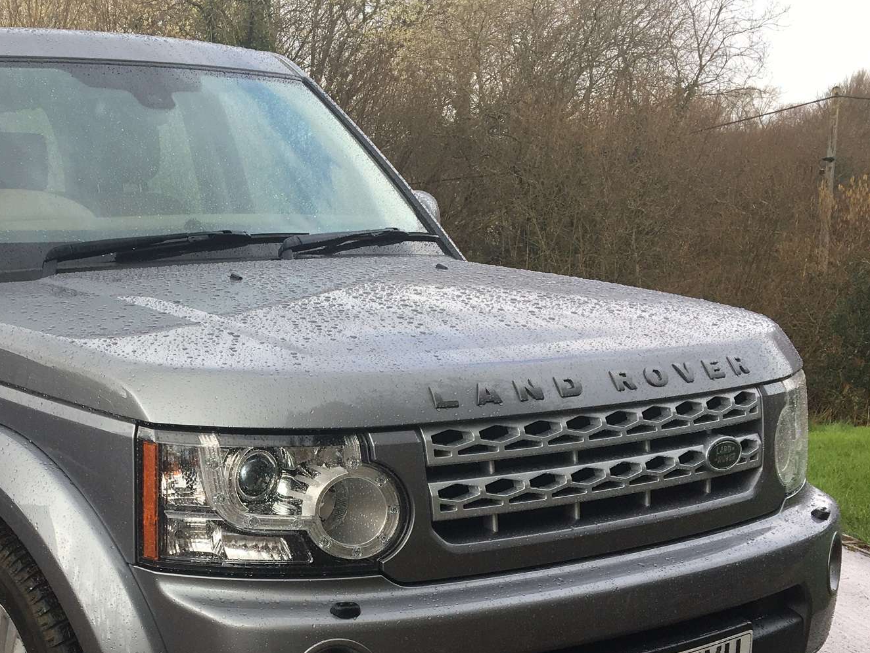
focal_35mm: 53
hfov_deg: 35.1
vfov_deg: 27.1
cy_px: 511
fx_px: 1332
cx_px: 181
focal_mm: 4.15
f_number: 2.2
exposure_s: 1/281
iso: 25
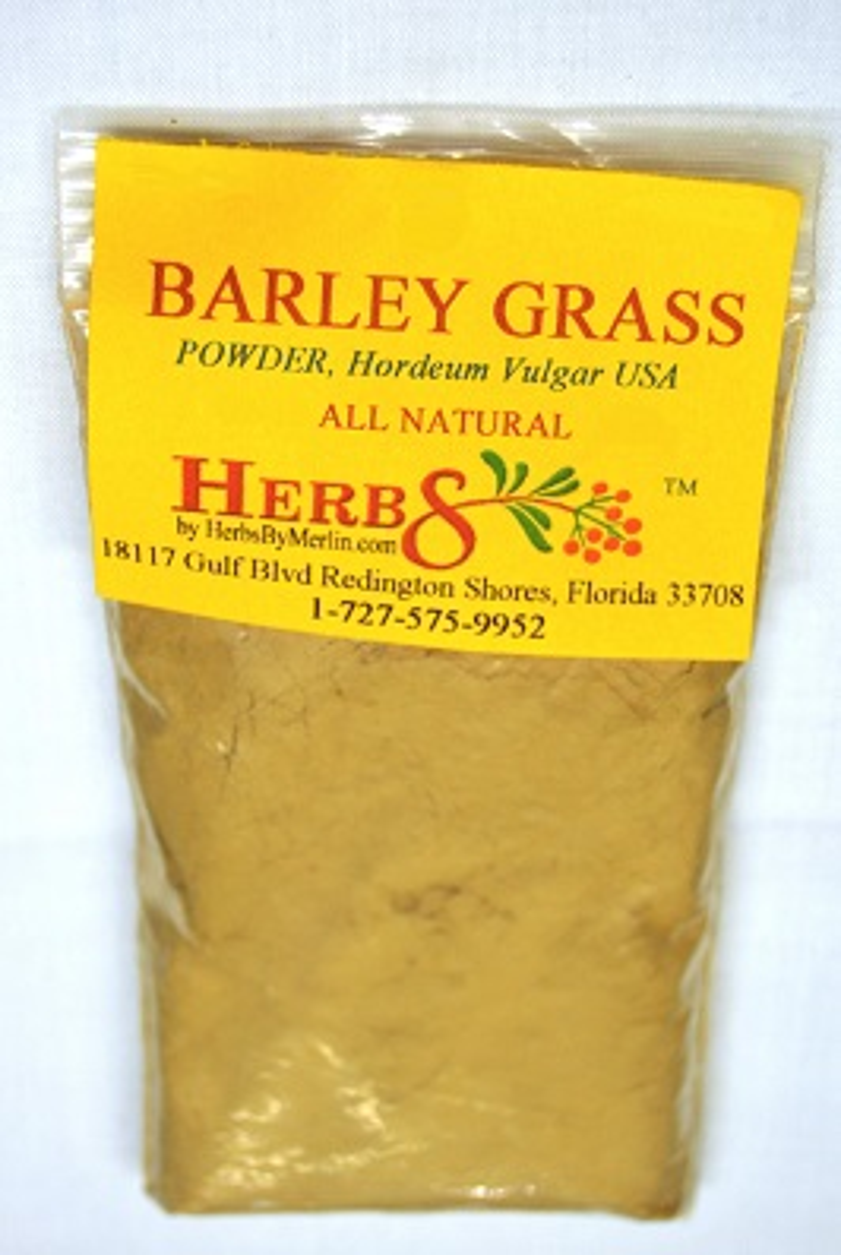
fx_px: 2409
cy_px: 628
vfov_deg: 29.2
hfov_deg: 19.8
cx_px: 420
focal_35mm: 69
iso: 400
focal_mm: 46
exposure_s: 1/50
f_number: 5.3
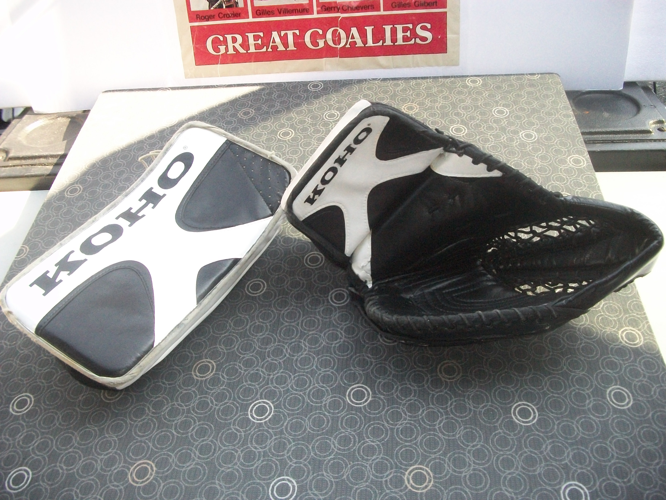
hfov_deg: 56.8
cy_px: 250
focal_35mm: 32
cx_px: 333
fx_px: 616
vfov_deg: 44.2
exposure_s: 1/500
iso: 400
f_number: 2.9
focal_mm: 5.7
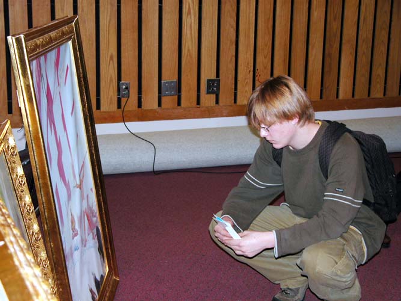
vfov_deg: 21.0
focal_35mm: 70
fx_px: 811
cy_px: 150
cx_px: 200
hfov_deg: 27.8
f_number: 3.3
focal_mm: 17.8
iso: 100
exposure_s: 1/125
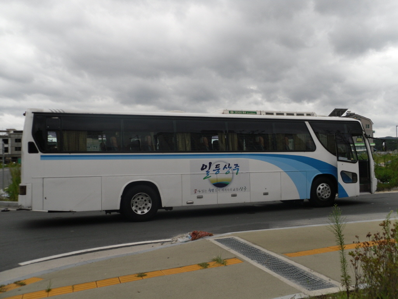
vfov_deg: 32.2
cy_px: 150
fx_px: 517
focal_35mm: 45
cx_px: 199
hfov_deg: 42.1
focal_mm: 6.3
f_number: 3.5
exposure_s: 1/197
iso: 80
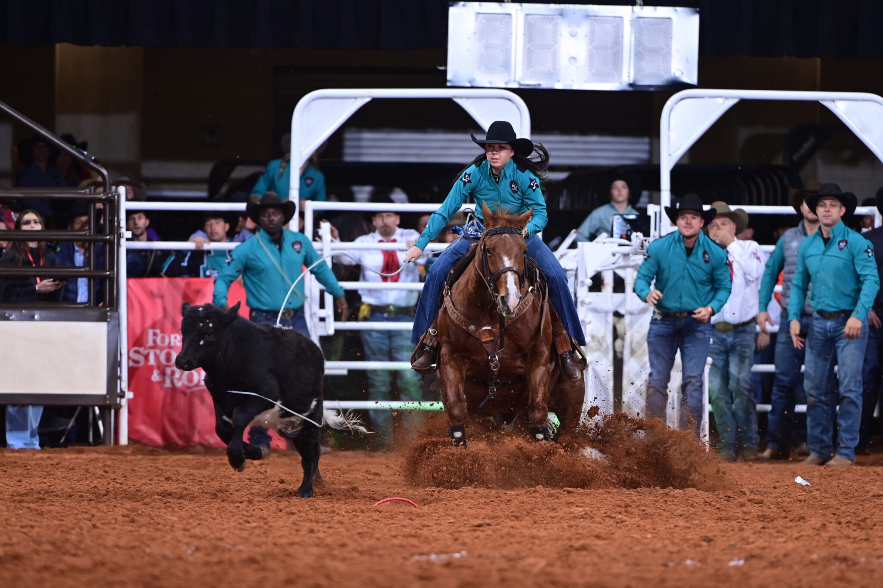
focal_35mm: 456
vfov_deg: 3.0
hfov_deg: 4.5
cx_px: 442
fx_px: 11178
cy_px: 294
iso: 500
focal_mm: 380
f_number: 5
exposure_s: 1/250
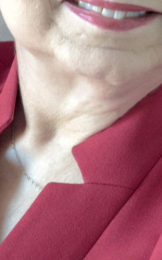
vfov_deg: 6.2
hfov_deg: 3.9
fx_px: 2401
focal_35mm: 340
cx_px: 43
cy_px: 174
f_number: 2.8
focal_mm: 40
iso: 640
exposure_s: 1/80
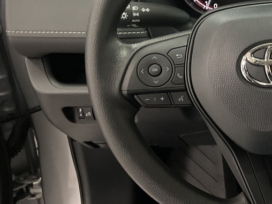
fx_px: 574
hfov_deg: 24.0
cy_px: 47
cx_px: 337
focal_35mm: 73
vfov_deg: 20.0
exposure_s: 1/60
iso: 160
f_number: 1.8
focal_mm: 3
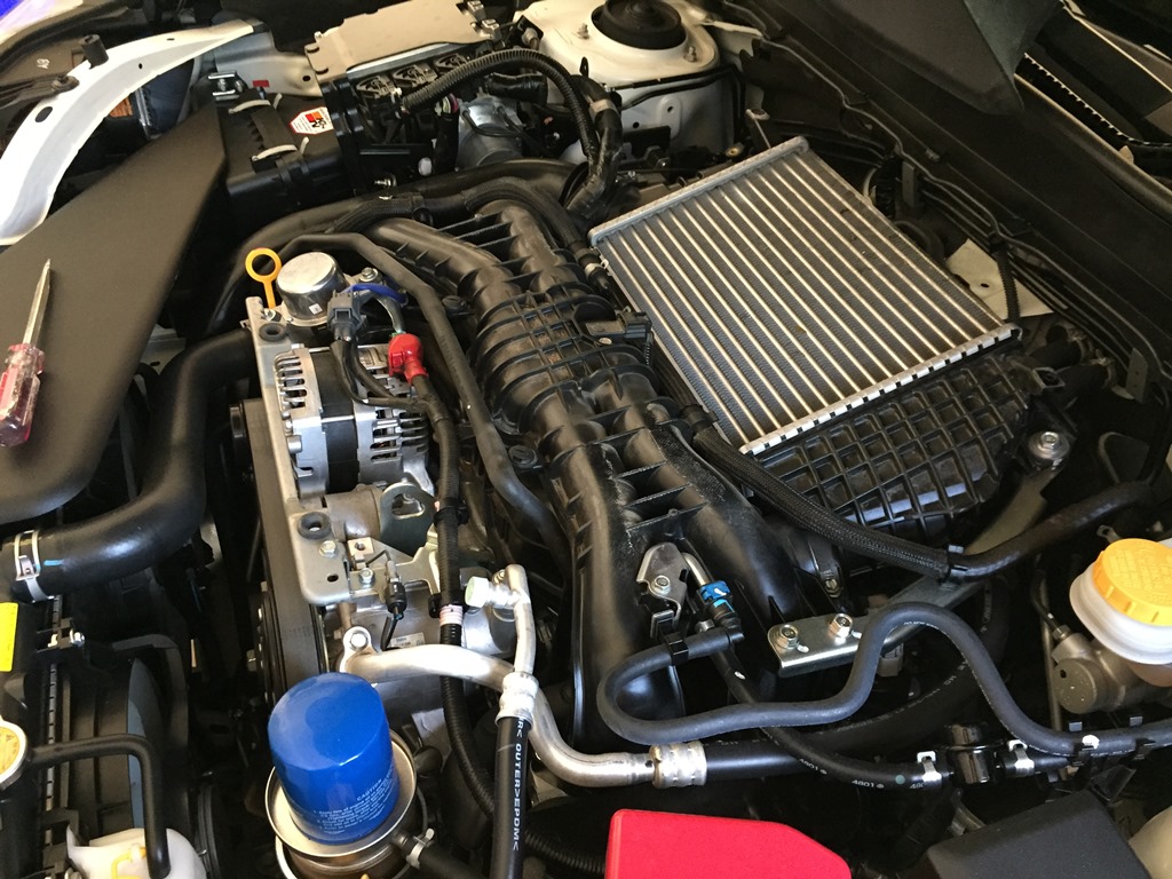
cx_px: 586
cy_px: 440
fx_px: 982
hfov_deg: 61.7
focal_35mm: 29
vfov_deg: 48.2
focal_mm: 4.15
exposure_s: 1/20
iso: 250
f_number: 2.2
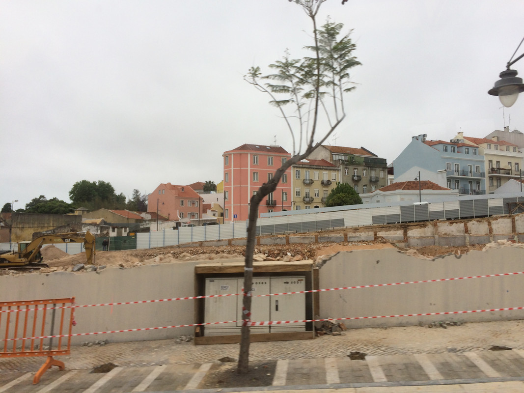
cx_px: 262
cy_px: 196
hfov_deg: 61.7
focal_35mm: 29
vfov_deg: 48.2
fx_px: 439
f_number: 2.2
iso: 32
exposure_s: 1/380
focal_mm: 4.15
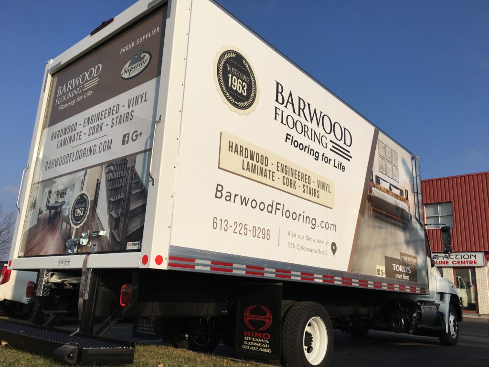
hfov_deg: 61.7
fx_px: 410
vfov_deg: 48.2
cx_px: 244
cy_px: 184
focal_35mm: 29
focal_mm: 4.15
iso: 25
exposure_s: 1/3077
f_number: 2.2
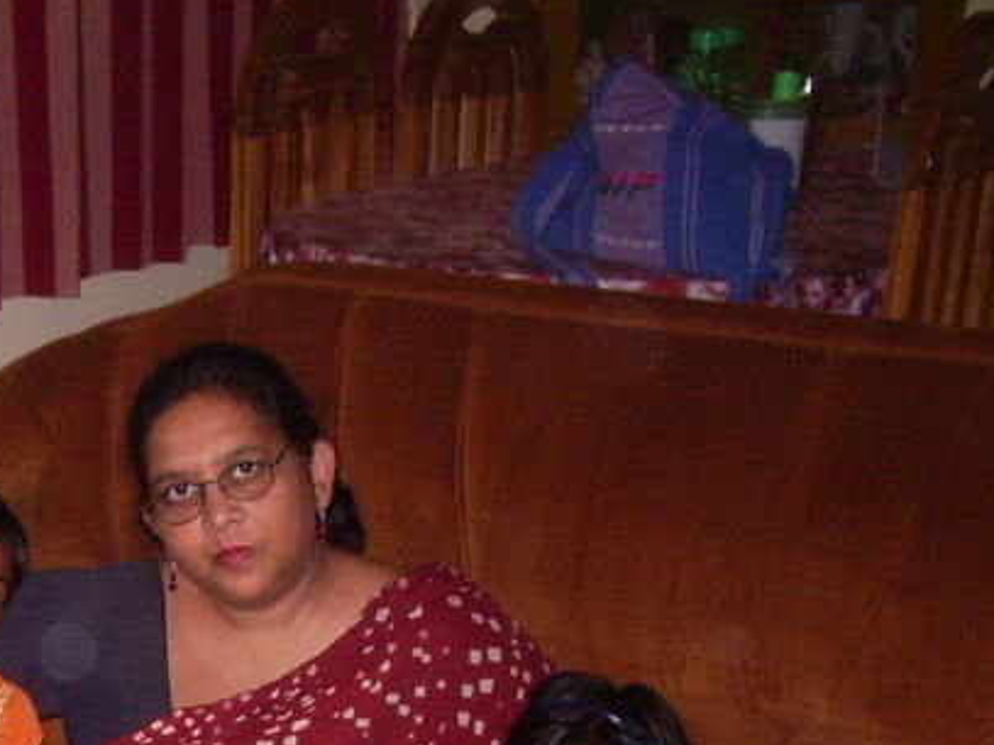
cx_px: -193
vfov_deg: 16.1
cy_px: 914
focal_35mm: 88
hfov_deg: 20.8
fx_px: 2526
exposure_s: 1/40
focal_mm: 5.8
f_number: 2.6
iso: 160
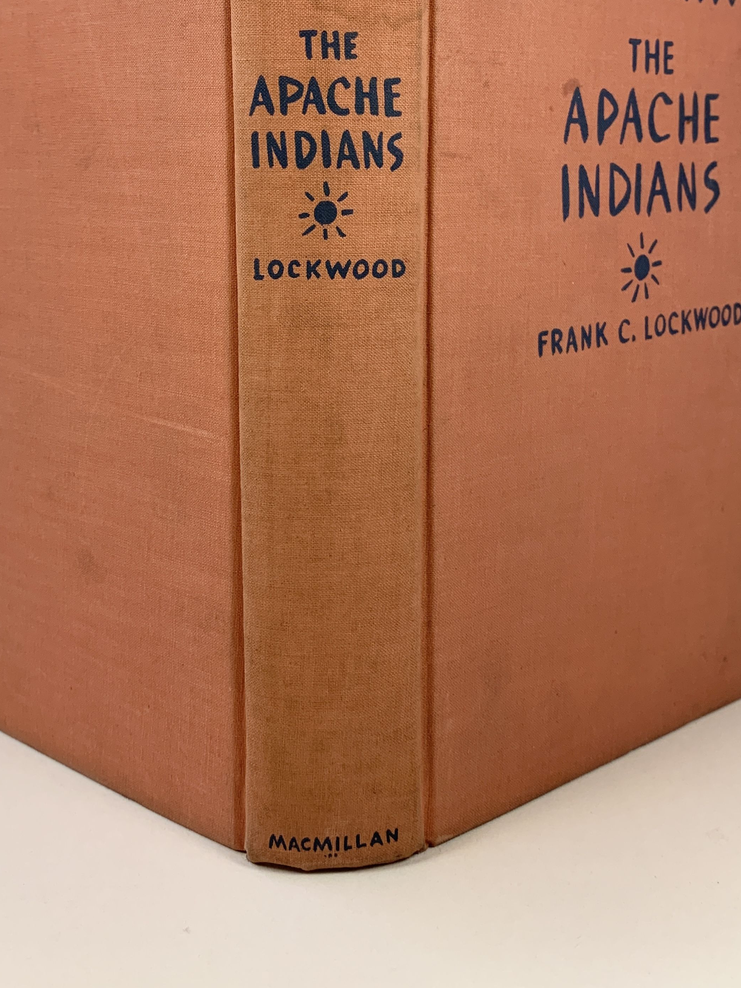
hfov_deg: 40.7
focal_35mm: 35
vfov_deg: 51.9
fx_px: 999
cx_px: 342
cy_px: 353
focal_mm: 4.25
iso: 80
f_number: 1.8
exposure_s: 1/120
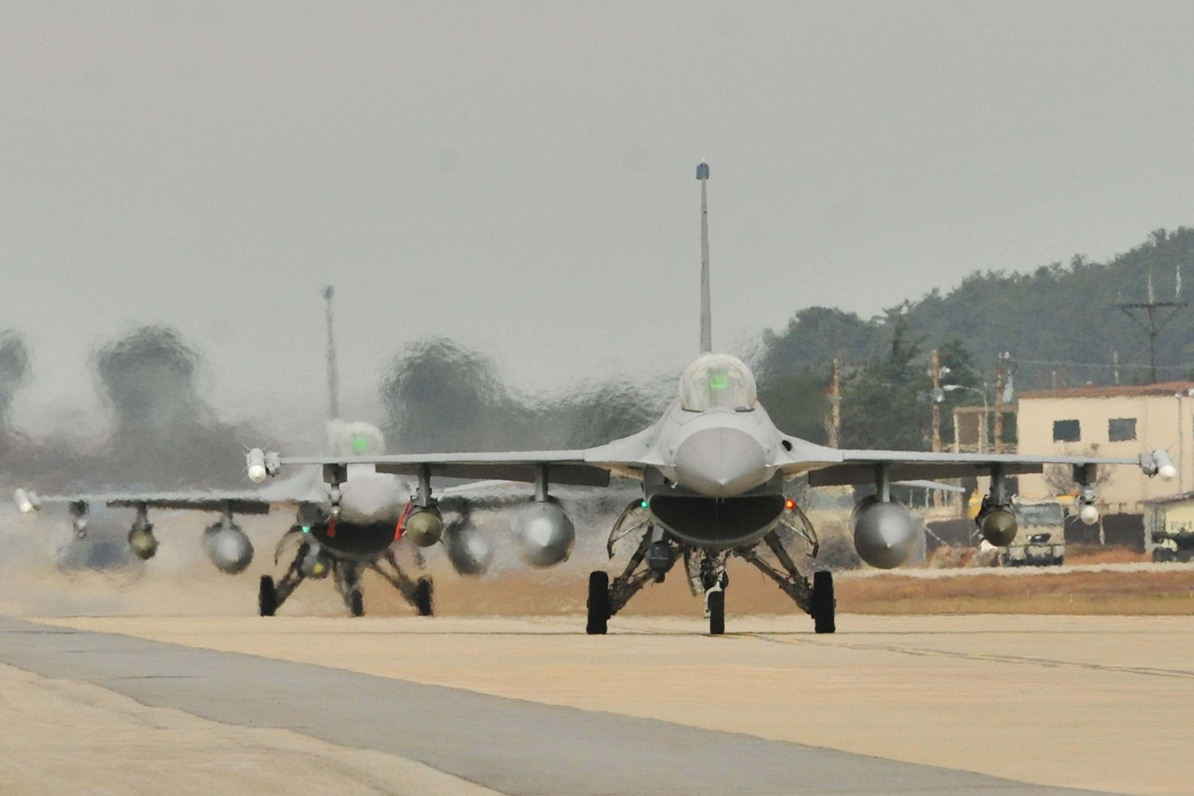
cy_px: 398
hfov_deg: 7.4
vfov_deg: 4.9
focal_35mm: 280
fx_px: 9286
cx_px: 597
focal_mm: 280
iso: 500
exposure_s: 1/500
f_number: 13
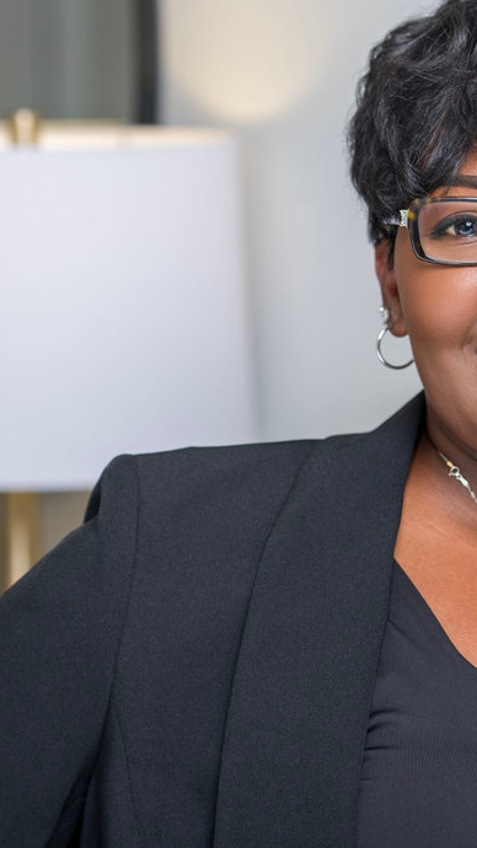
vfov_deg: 11.2
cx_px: 172
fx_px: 4341
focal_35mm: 193
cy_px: 446
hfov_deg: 6.3
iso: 200
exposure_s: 1/160
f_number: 3.5
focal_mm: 98
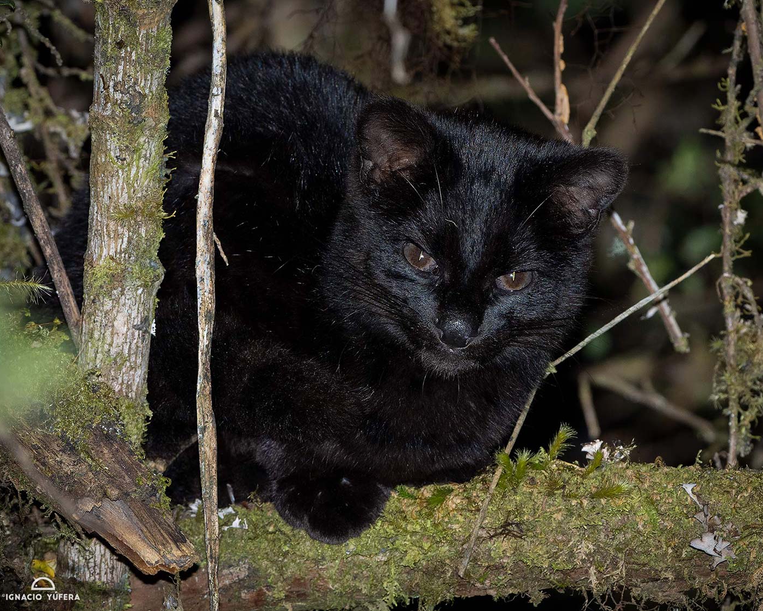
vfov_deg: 2.5
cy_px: 306
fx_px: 14162
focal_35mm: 627
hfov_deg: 3.1
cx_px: 396
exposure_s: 1/160
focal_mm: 300
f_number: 7.1
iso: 500
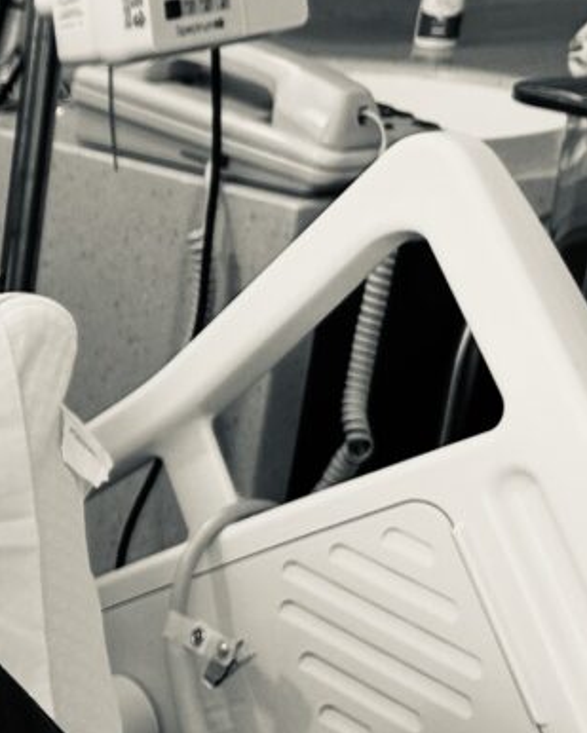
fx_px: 2192
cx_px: -735
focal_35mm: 101
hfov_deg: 12.6
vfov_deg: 18.9
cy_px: 492
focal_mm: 5.7
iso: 80
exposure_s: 1/60
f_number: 1.5
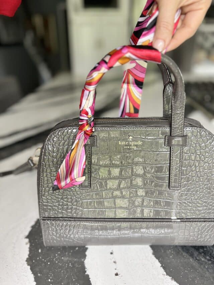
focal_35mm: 26
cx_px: 107
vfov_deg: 67.3
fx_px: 214
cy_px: 142
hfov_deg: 53.1
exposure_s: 1/69
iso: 125
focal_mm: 5.7
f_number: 1.5
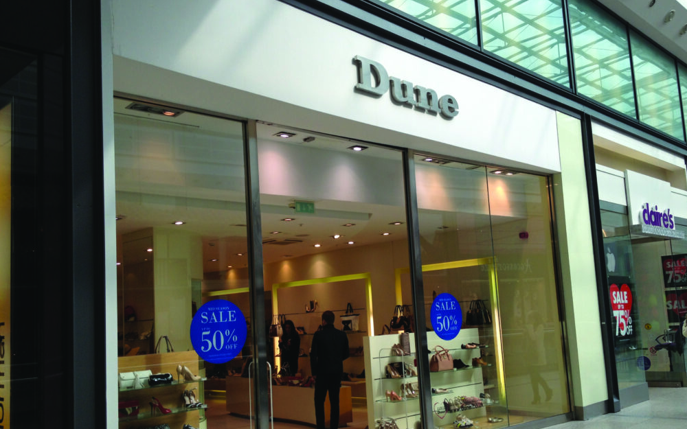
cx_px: 351
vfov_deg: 33.5
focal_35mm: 38
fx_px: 711
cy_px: 241
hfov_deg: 51.5
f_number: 2.4
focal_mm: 4.28
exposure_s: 1/381
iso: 50
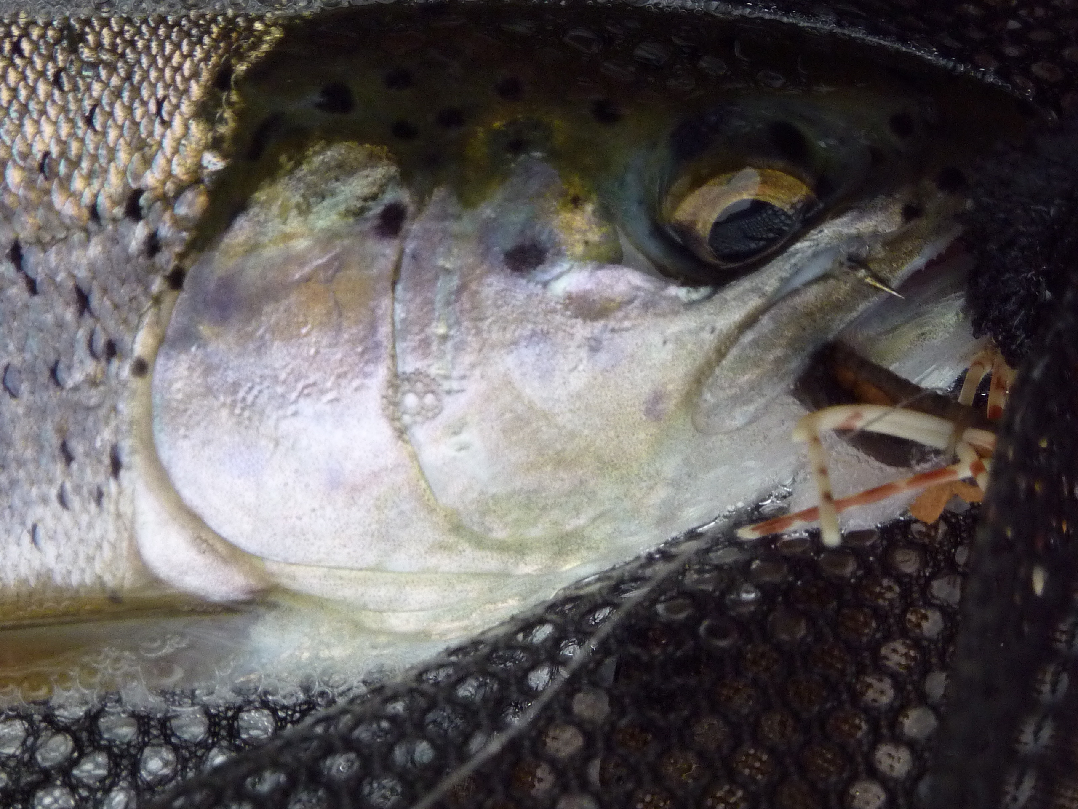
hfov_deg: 18.9
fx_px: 3239
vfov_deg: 14.2
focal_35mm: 104
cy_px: 404
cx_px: 539
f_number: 4.1
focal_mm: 11.9
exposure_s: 1/500
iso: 250
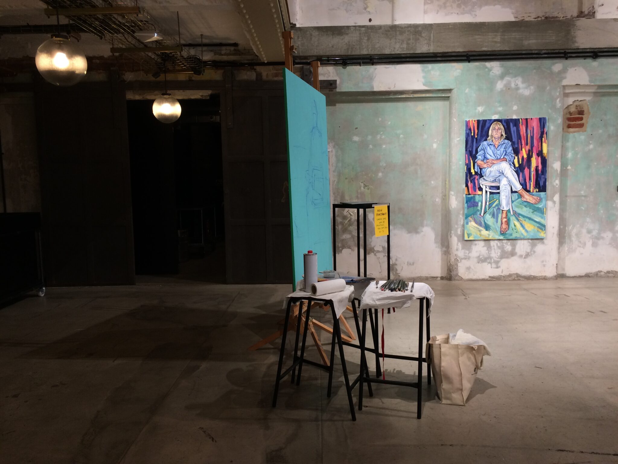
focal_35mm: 29
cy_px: 232
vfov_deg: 48.2
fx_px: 518
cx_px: 309
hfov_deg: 61.7
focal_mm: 4.15
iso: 32
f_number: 2.2
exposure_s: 1/33
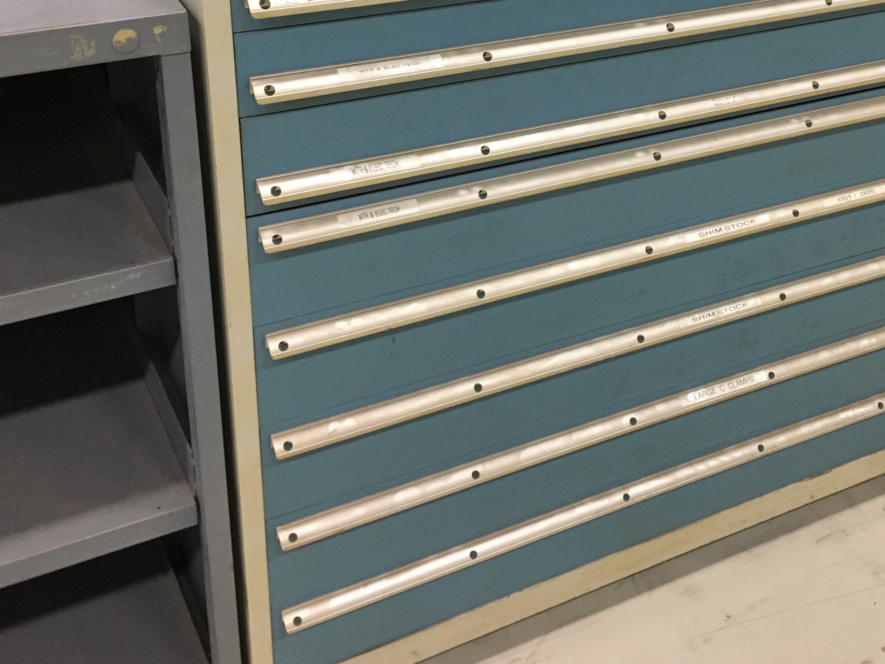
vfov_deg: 29.0
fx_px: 1253
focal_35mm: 49
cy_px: 132
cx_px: 588
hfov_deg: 38.5
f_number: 2.2
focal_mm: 4.15
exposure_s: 1/30
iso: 125
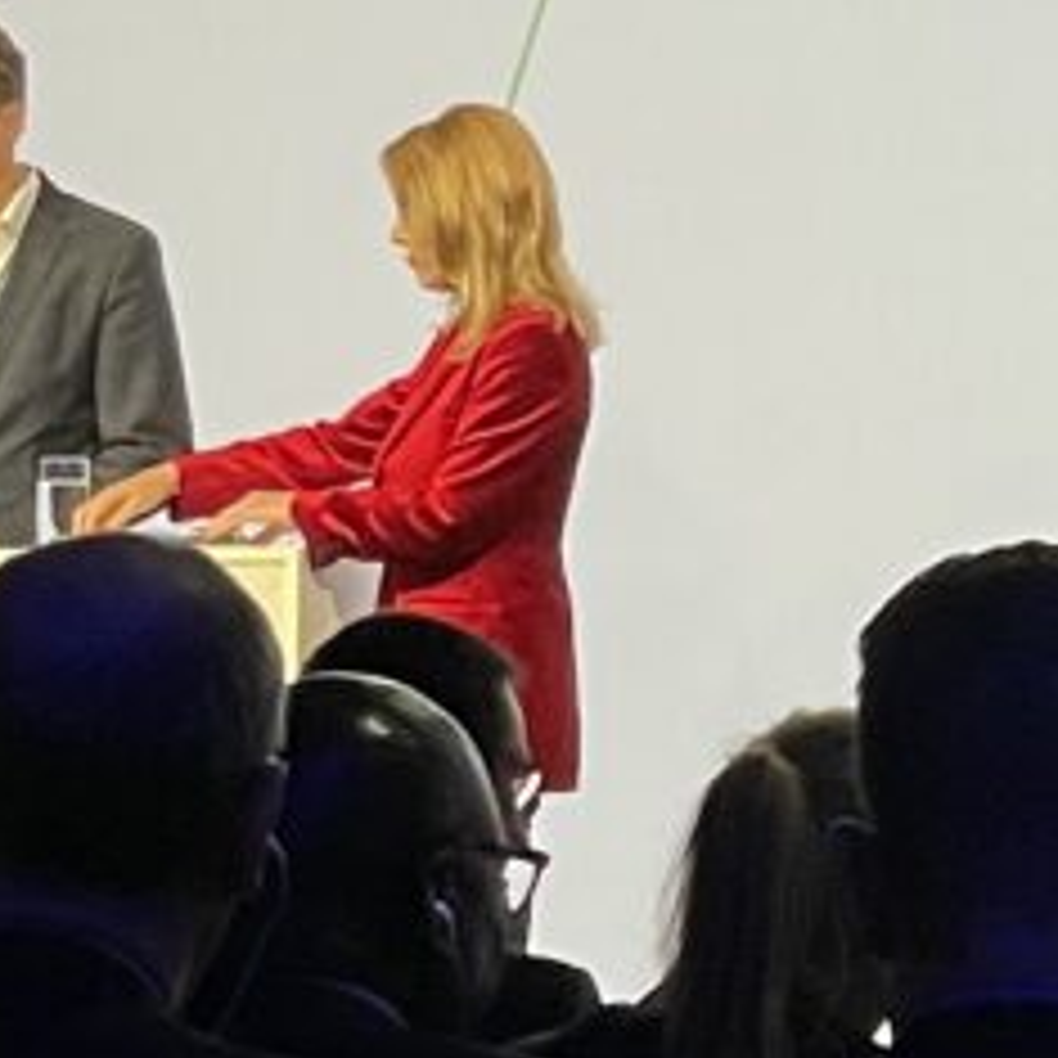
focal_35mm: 301
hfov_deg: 5.7
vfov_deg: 5.8
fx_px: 10408
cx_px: 1706
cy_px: -158
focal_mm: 6
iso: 100
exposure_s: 1/100
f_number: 2
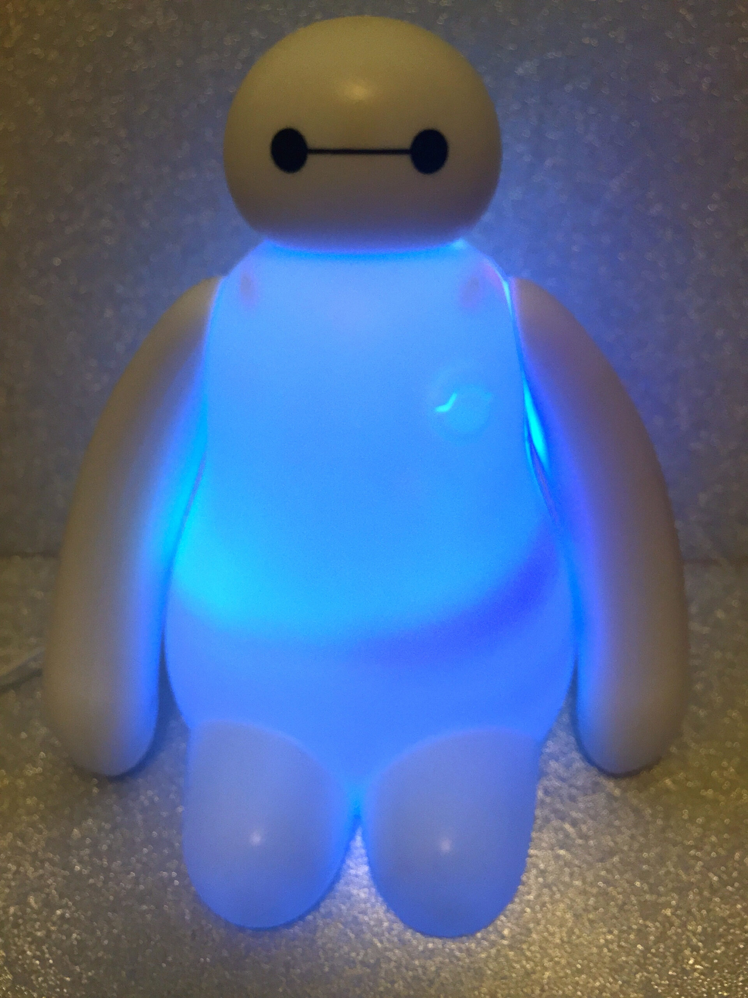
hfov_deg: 48.2
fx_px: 836
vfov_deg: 61.7
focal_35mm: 29
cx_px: 374
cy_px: 499
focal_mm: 4.15
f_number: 2.2
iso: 125
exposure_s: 1/33
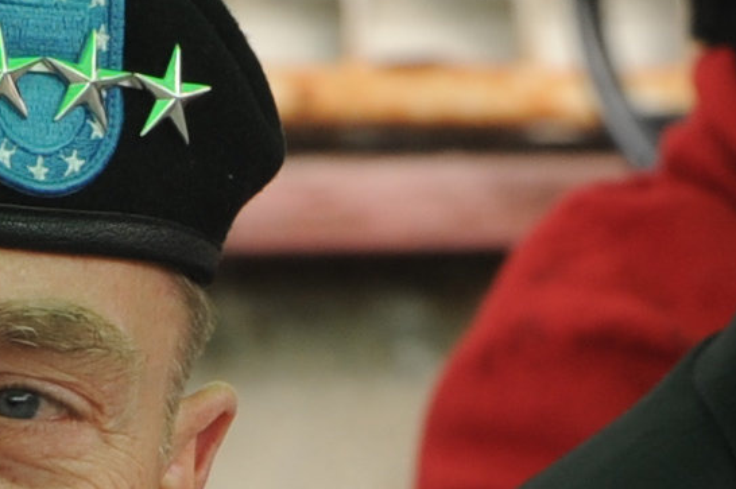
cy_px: 952
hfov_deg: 2.2
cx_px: 864
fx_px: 19118
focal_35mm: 936
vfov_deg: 1.5
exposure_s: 1/100
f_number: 8
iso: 400
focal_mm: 120
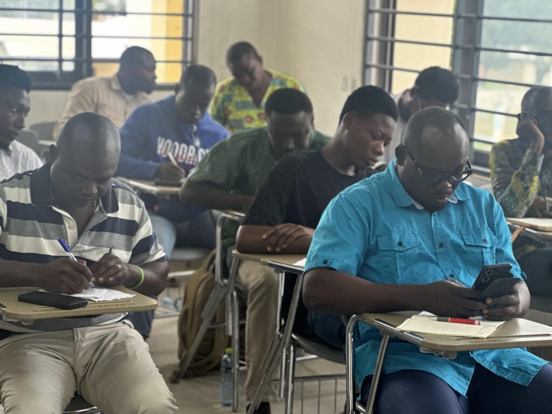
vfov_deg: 19.1
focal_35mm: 77
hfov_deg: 25.3
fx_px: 1228
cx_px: 276
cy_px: 207
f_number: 2.8
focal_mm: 9
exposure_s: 1/100
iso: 200
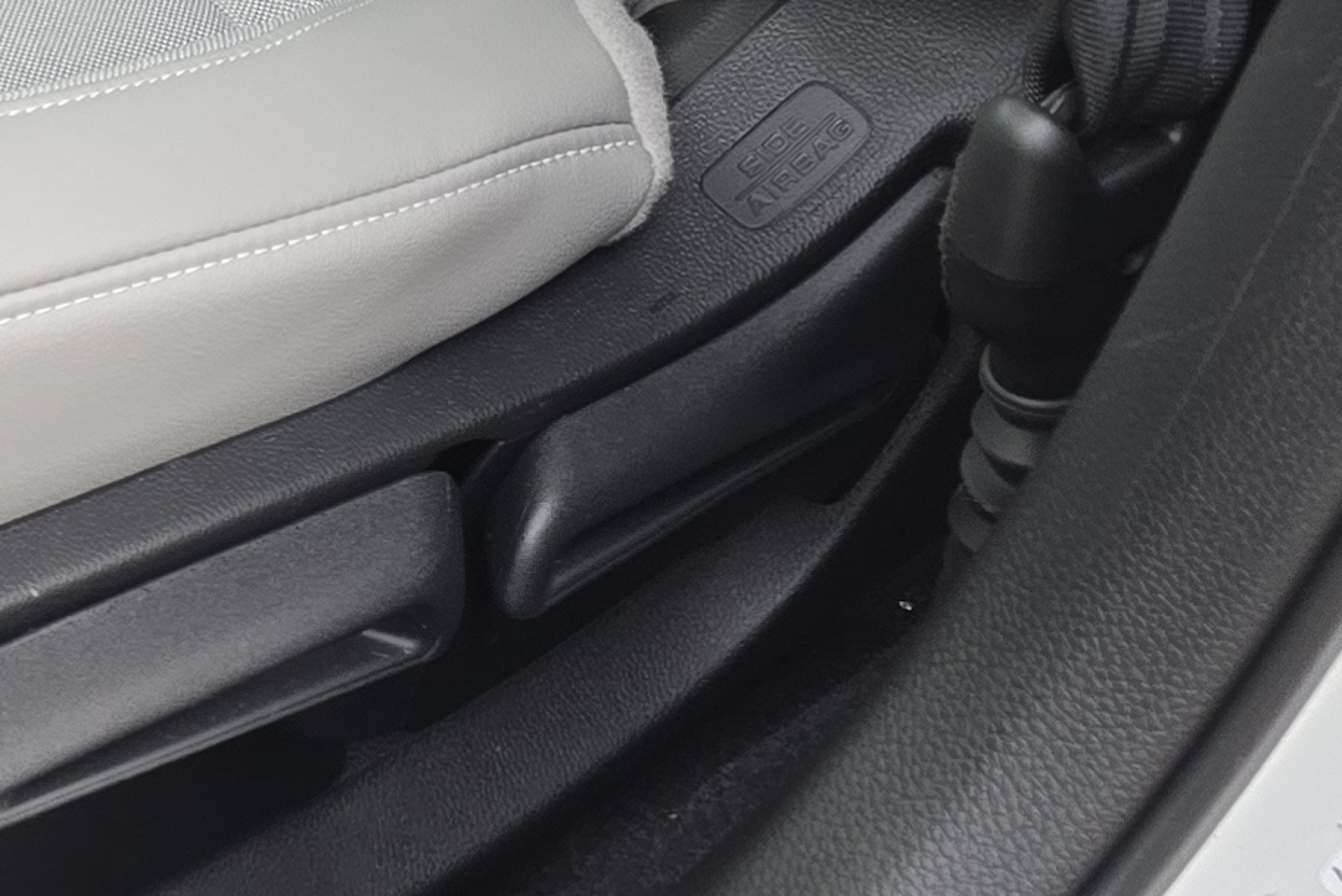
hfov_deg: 16.5
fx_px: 3915
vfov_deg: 11.6
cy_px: -925
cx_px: -1016
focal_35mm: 105
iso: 100
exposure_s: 1/180
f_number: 1.7
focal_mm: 6.3
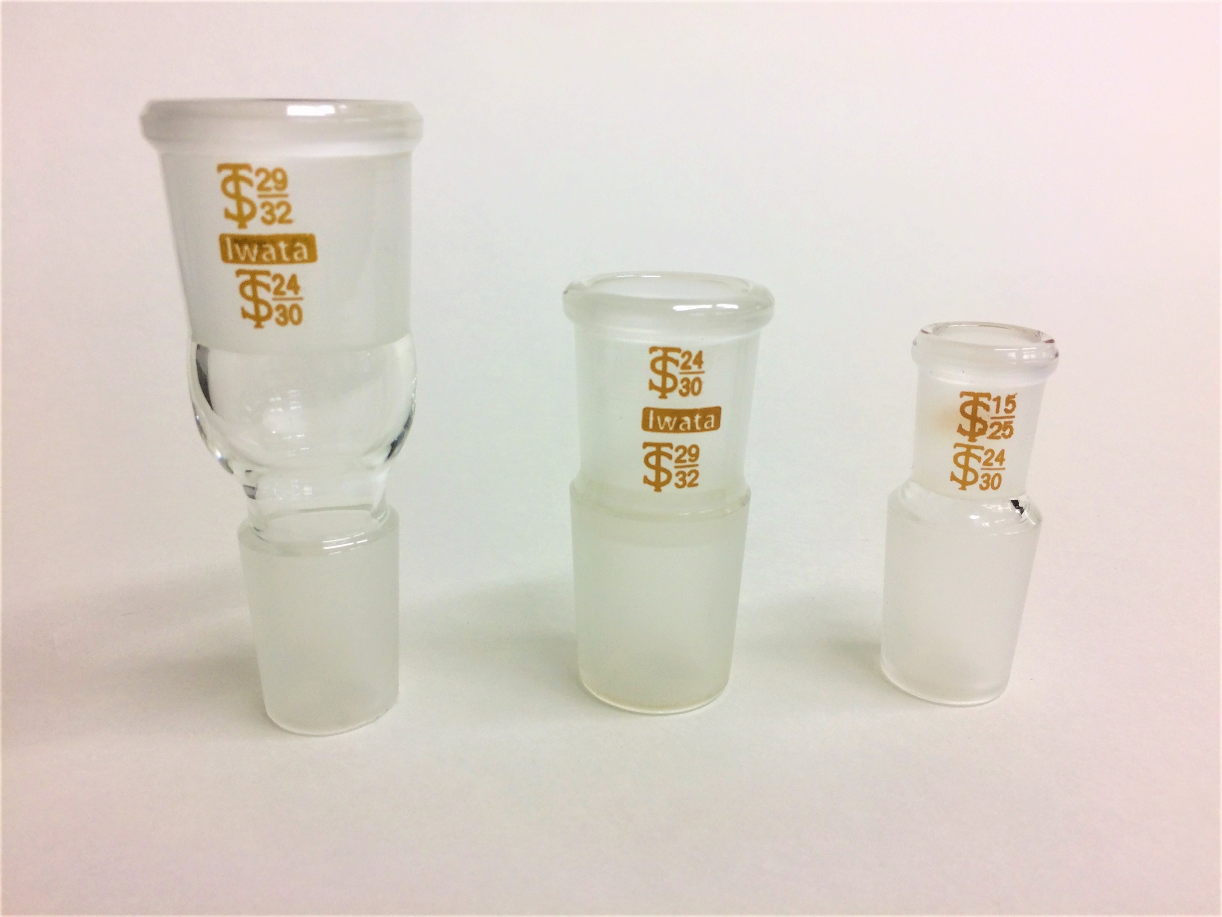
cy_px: 458
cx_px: 611
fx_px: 1024
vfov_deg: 48.2
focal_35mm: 29
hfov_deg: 61.7
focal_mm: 4.15
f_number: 2.2
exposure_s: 1/60
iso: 40
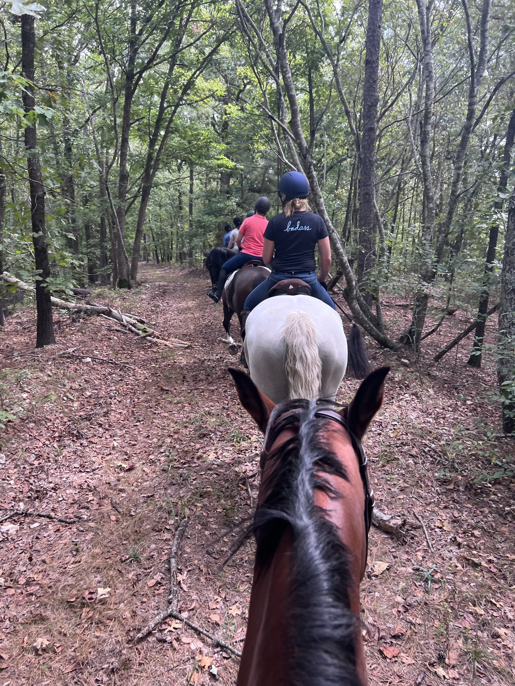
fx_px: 516
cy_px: 343
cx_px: 258
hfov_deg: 53.1
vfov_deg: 67.3
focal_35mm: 26
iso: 40
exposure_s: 1/225
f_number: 1.5
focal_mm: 5.7
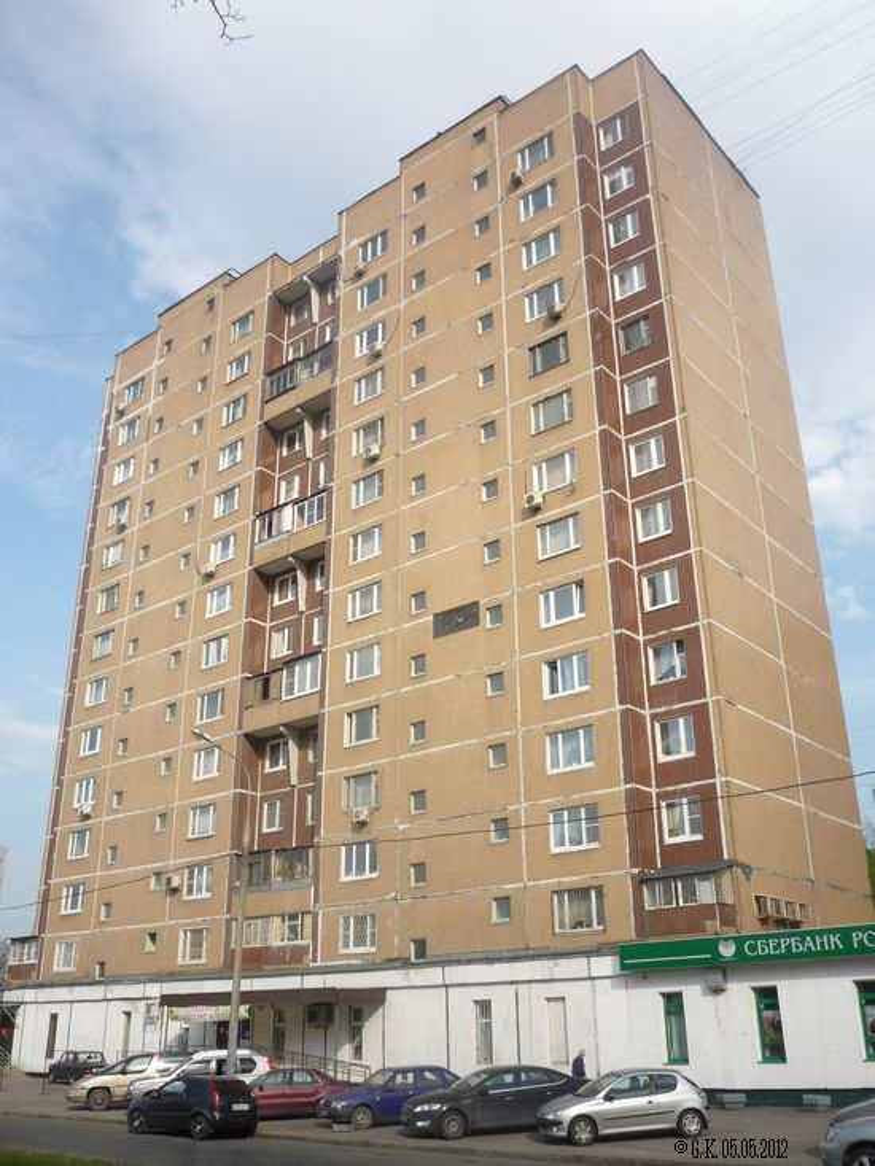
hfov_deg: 44.2
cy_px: 583
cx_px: 438
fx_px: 1078
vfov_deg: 56.8
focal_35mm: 32
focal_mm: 5.2
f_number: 4.5
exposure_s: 1/400
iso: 100
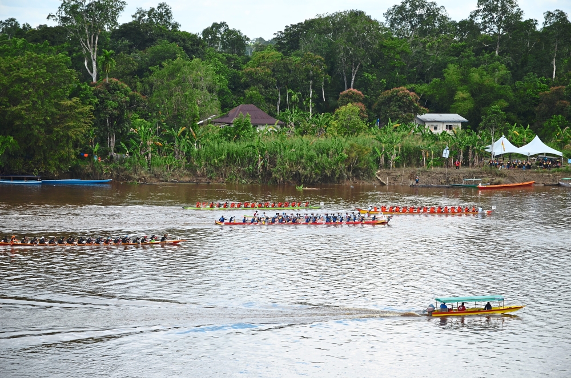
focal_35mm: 105
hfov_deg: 19.5
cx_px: 286
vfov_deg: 13.0
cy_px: 189
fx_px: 1662
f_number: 5.6
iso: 220
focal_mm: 70
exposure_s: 1/500
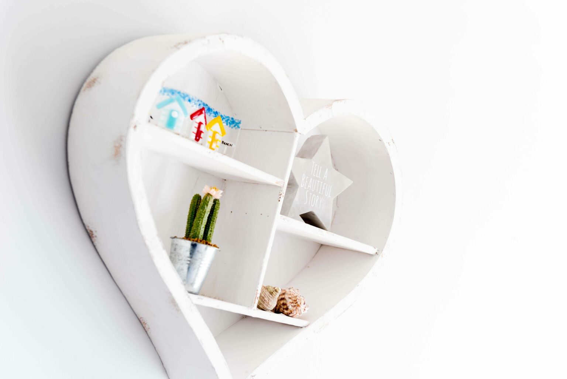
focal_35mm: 55
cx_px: 284
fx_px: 866
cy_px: 190
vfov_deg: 24.6
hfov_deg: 36.2
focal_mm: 55
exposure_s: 1/50
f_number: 4
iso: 200
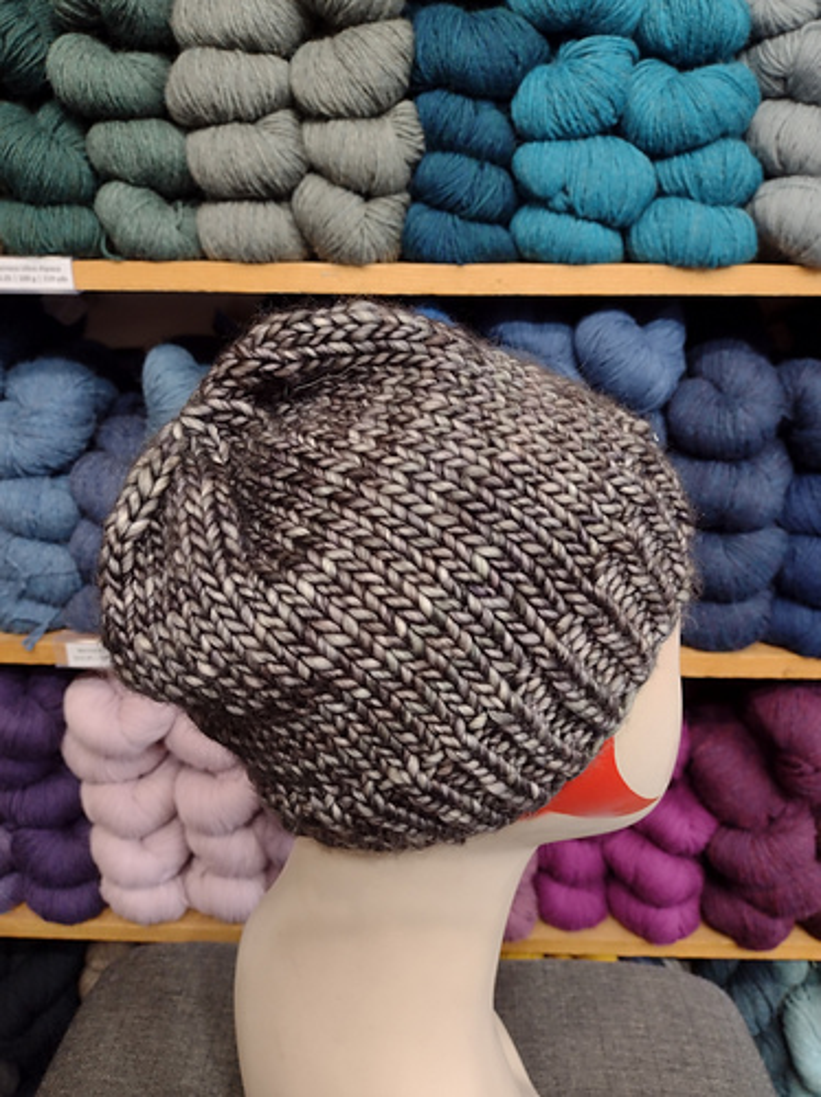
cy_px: 548
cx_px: 410
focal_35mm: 27
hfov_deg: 51.3
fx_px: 855
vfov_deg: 65.4
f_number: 1.7
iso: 246
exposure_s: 1/40
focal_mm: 4.71
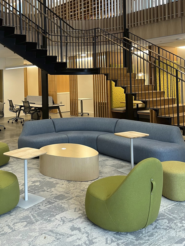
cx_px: 62
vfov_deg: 46.2
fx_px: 285
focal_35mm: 40
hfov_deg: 35.6
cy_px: 85
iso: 100
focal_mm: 4.2
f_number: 1.6
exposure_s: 1/60
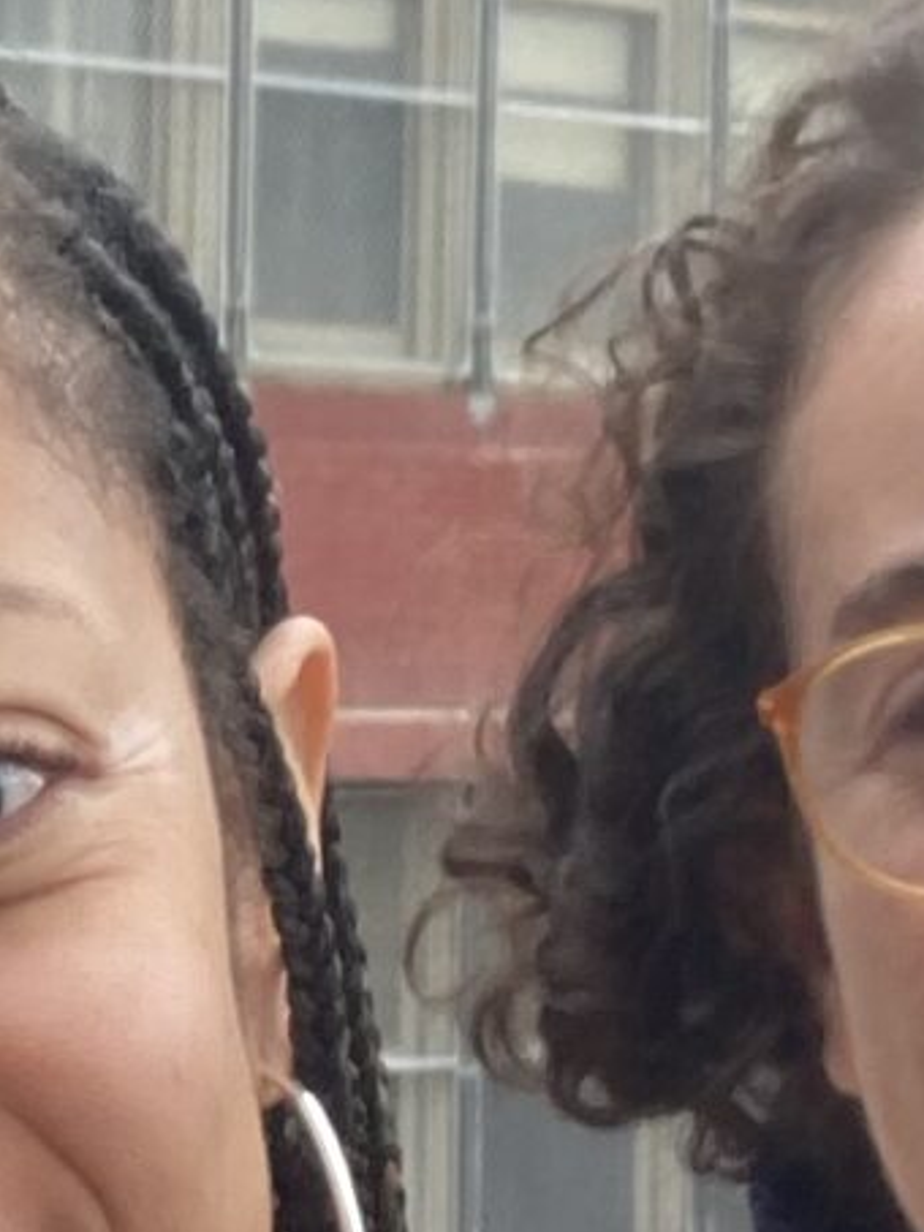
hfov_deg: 8.0
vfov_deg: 10.9
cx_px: -694
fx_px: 6439
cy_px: 514
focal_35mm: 181
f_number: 2.2
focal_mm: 2.87
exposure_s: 1/121
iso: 20
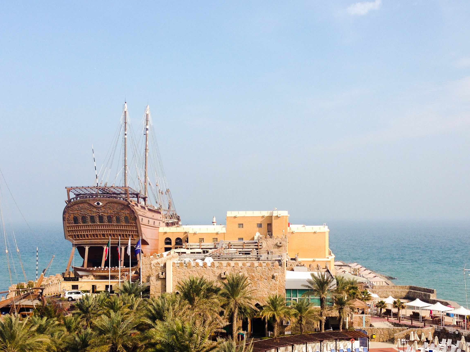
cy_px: 218
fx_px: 638
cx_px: 239
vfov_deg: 30.8
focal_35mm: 47
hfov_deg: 40.4
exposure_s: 1/1323
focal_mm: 4.12
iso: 50
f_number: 2.4
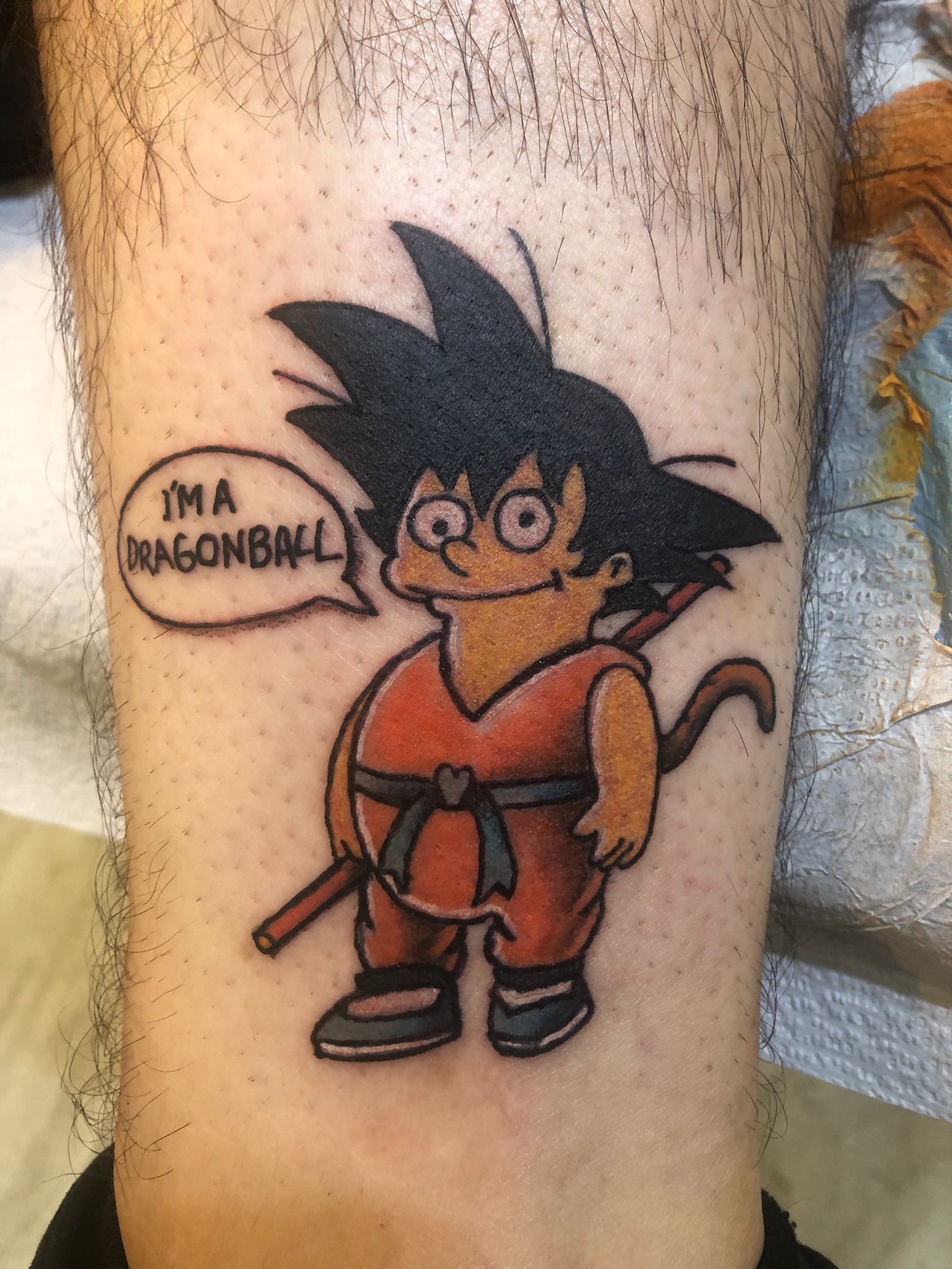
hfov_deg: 49.7
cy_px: 634
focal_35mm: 28
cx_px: 476
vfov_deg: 63.4
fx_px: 1027
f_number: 1.8
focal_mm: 3.99
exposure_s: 1/15
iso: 40
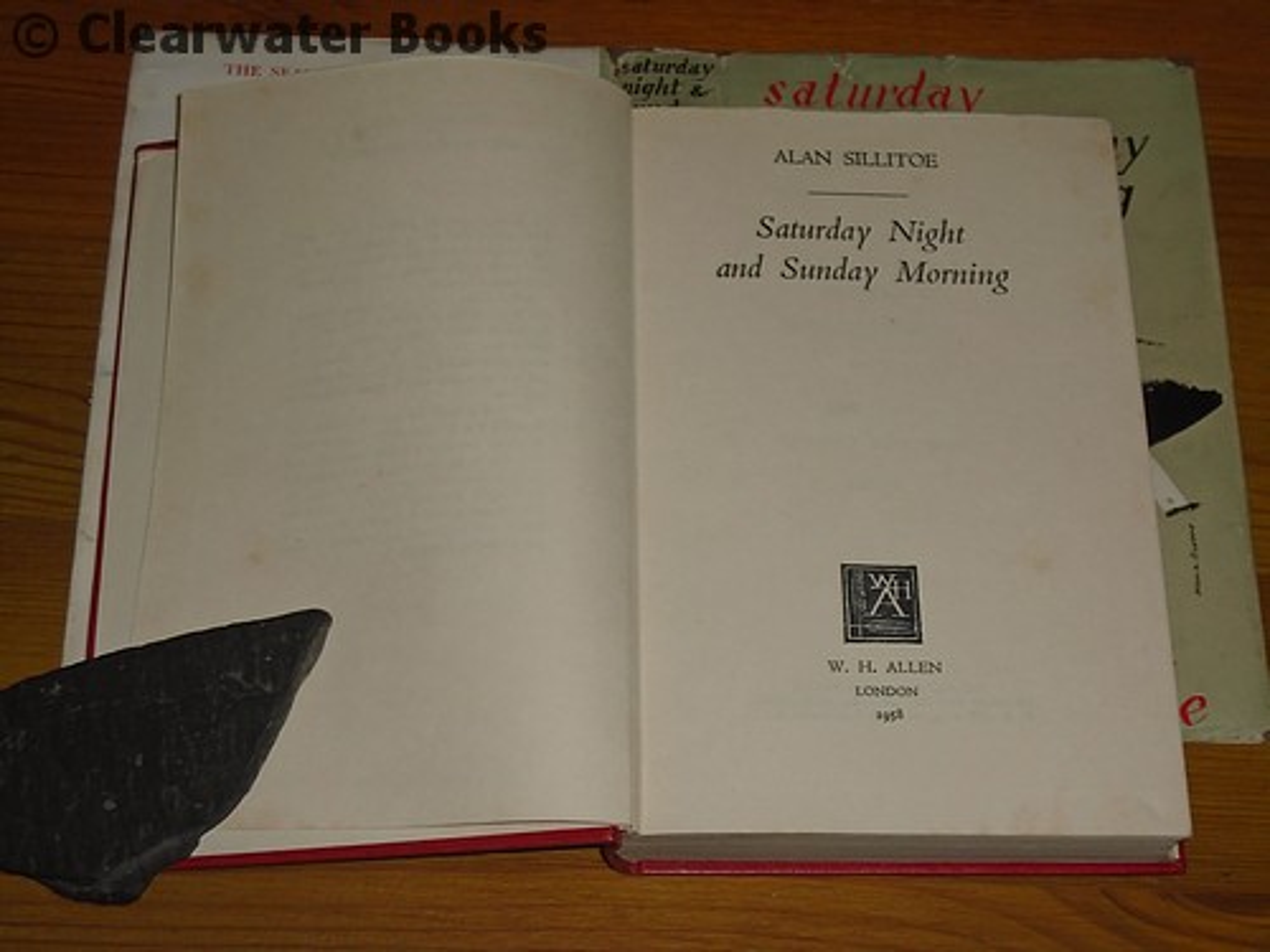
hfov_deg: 28.6
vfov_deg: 21.6
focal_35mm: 68
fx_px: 2495
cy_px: 476
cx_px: 635
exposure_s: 1/60
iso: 200
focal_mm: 12
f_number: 5.5
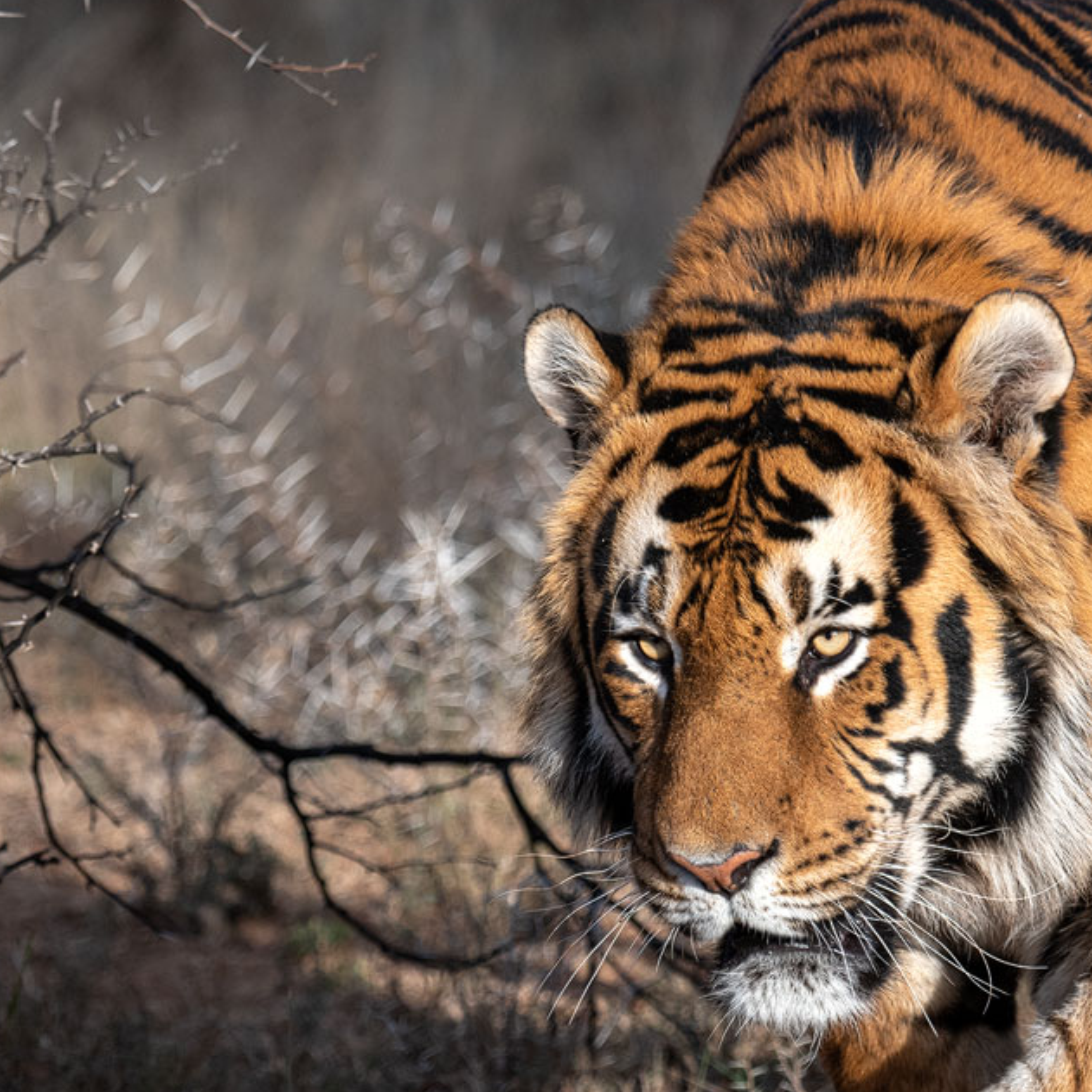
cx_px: 606
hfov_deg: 3.0
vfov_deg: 3.0
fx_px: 21022
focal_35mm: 589
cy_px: 689
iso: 320
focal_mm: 270
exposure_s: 1/800
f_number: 5.6
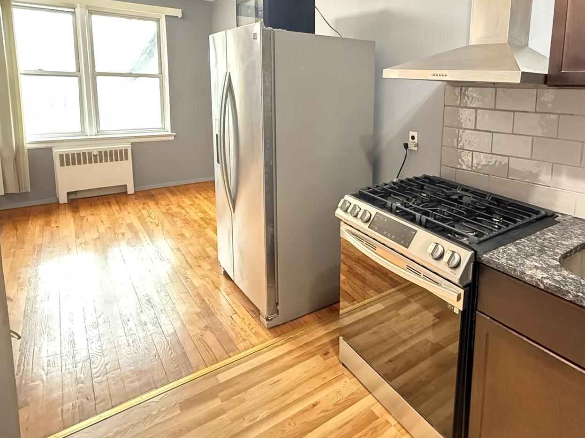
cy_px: 137
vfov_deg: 57.2
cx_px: 383
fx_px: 389
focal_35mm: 23
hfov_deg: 72.1
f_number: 2.2
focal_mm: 2.22
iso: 1600
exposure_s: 1/40
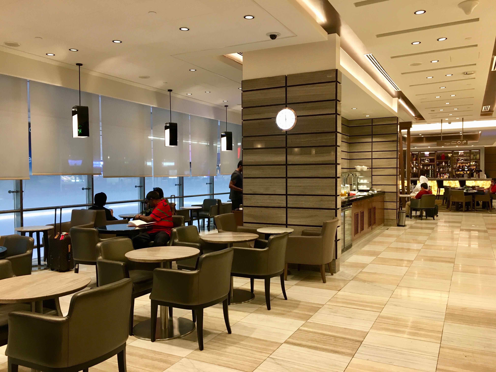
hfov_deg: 61.7
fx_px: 416
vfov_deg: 48.2
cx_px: 248
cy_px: 186
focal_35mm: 29
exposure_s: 1/33
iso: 100
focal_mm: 4.15
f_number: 2.2
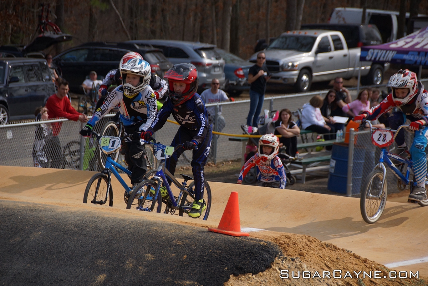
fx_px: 2407
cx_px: 214
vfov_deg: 6.8
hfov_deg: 10.2
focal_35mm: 202
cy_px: 143
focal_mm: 135
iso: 400
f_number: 6.3
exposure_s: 1/2000
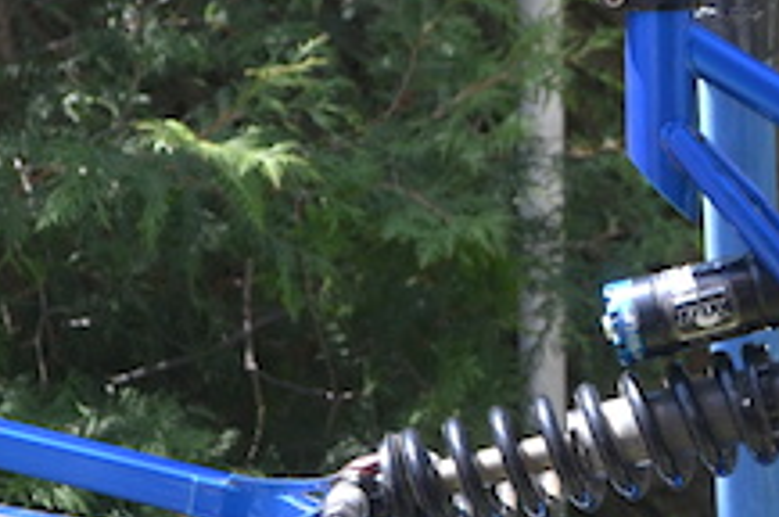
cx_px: 625
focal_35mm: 144
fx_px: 3111
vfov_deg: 9.5
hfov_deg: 14.2
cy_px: 357
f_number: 5.6
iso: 180
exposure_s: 1/125
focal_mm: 26
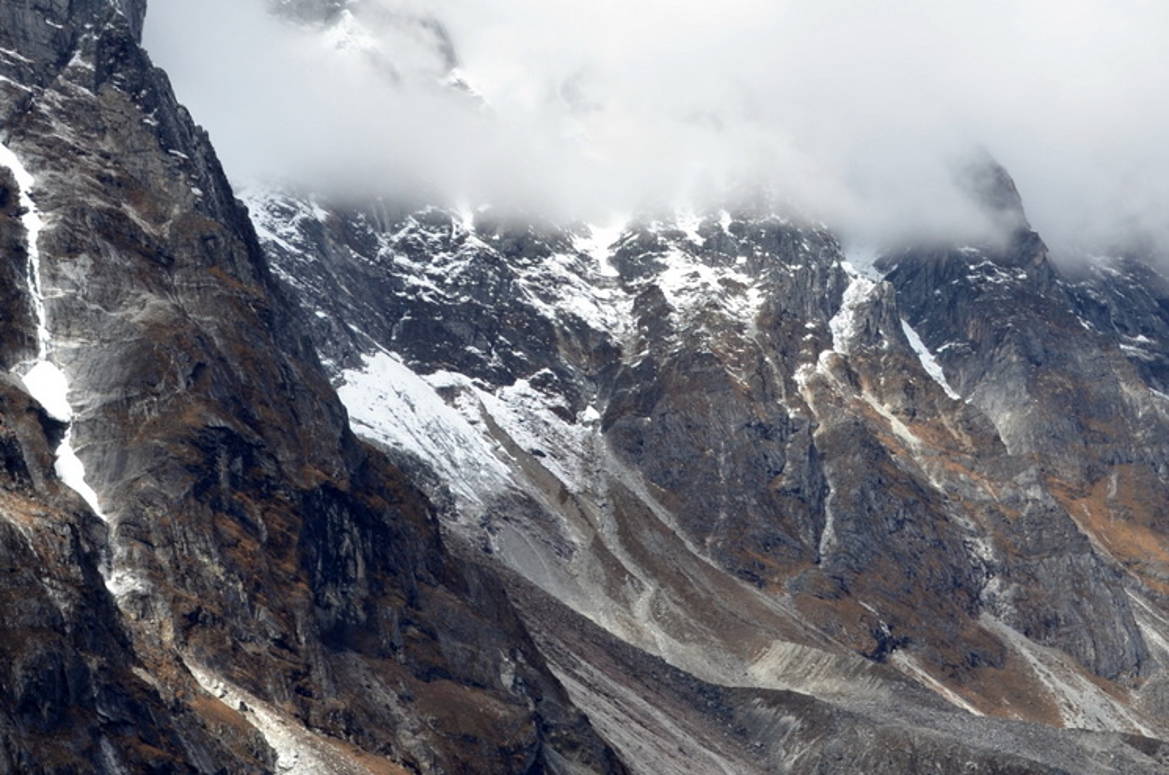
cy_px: 574
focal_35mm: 177
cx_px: 676
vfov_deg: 7.7
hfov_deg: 11.6
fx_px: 5740
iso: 125
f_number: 8
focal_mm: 55
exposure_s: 1/250
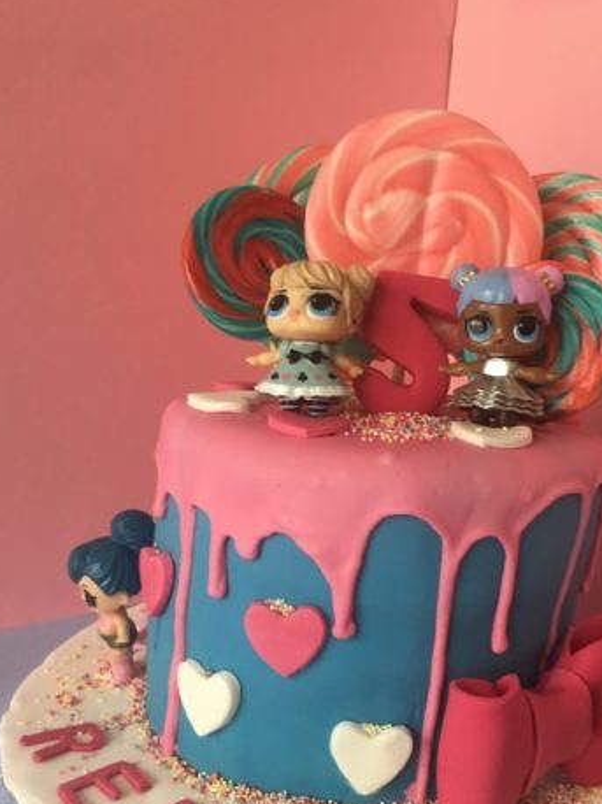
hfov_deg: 37.6
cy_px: 516
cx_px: 339
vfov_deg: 48.4
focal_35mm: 38
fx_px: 882
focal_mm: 4.15
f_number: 2.2
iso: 125
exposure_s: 1/33
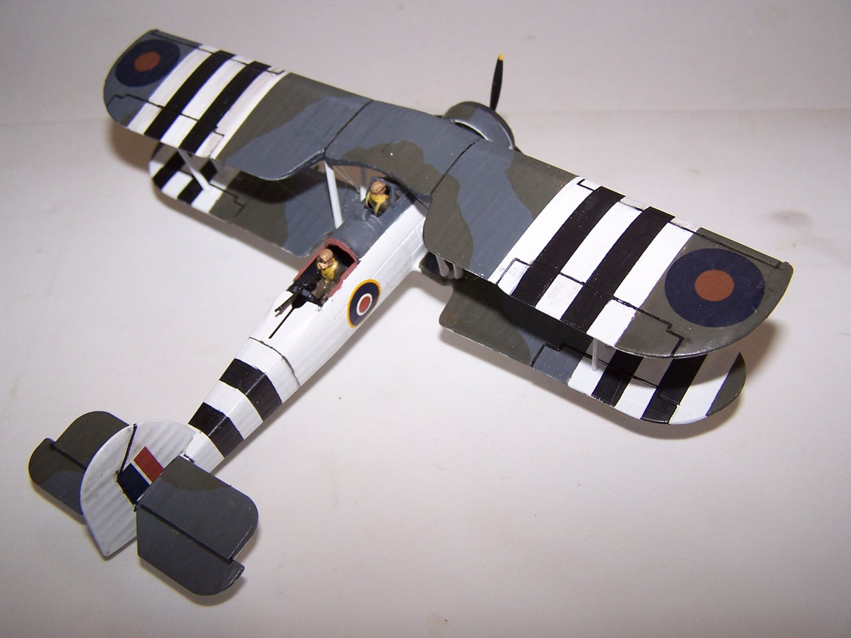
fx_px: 934
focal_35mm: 38
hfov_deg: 49.0
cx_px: 426
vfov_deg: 37.7
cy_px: 319
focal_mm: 6.3
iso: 80
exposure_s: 1/60
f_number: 2.8
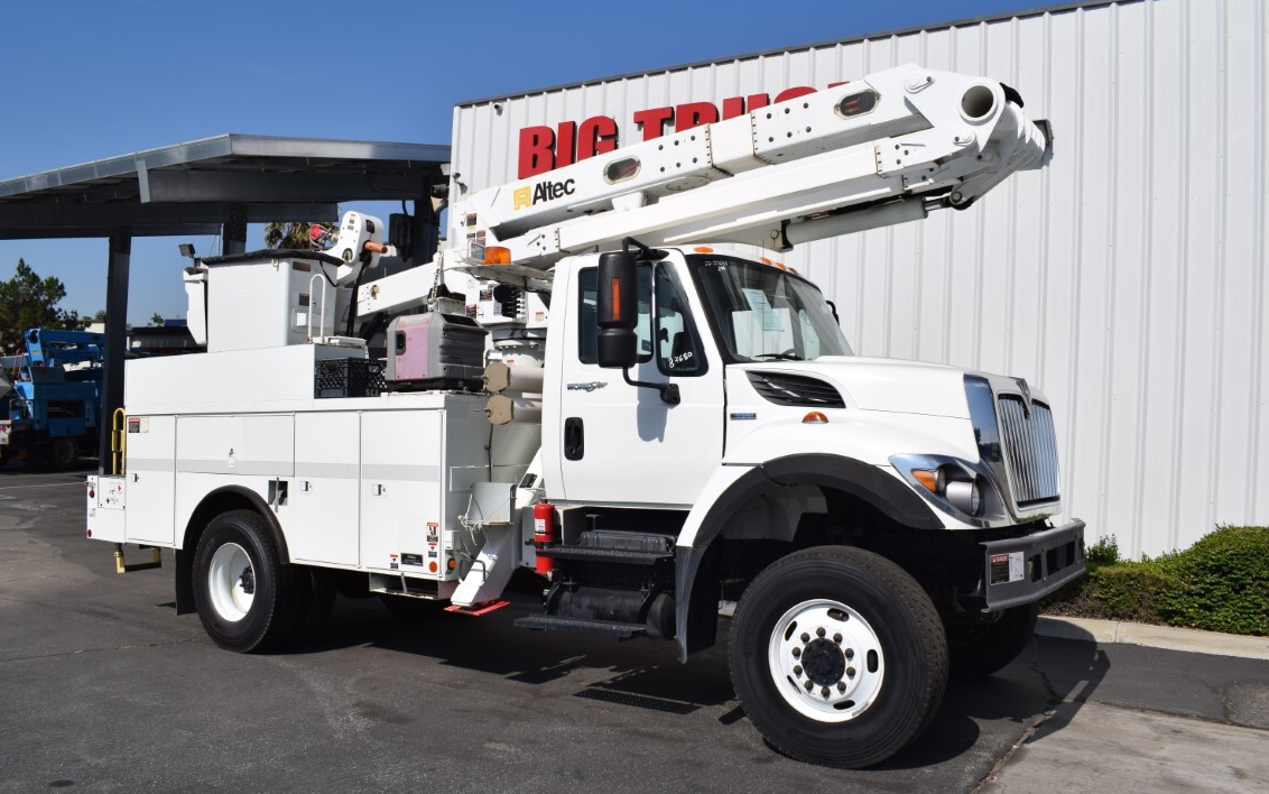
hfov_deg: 66.5
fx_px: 969
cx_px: 632
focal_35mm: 28
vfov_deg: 44.6
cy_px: 393
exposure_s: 1/500
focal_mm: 18
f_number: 11
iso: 200
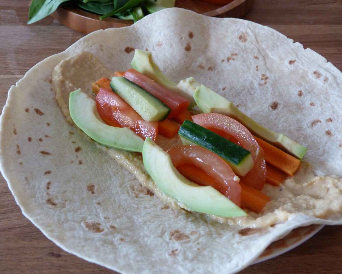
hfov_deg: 39.5
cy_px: 137
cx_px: 180
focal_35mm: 47
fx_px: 476
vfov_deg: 32.1
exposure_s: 1/60
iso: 320
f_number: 3.2
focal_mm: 8.1
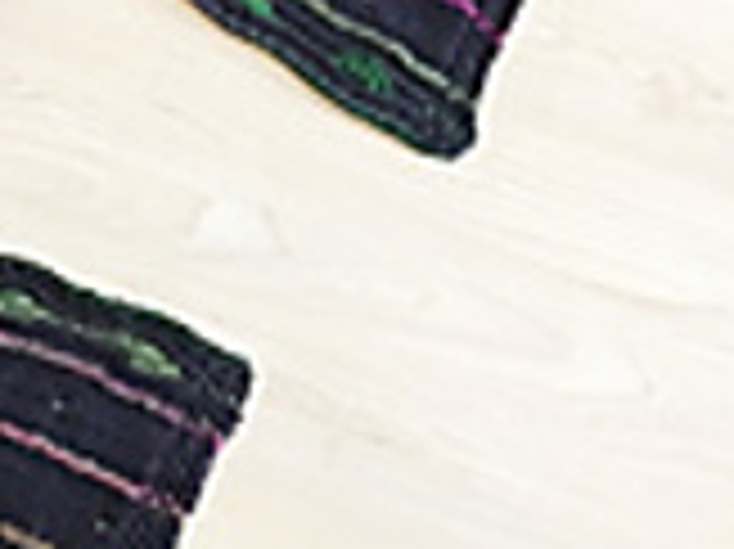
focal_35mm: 89
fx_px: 1886
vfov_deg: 16.4
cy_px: 86
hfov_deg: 20.8
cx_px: -101
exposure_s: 1/4
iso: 125
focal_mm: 4.15
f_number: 2.2
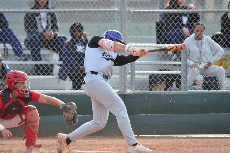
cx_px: 115
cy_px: 76
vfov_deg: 2.5
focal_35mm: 540
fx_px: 3442
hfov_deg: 3.8
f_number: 5.6
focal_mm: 360
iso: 1600
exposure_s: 1/2500
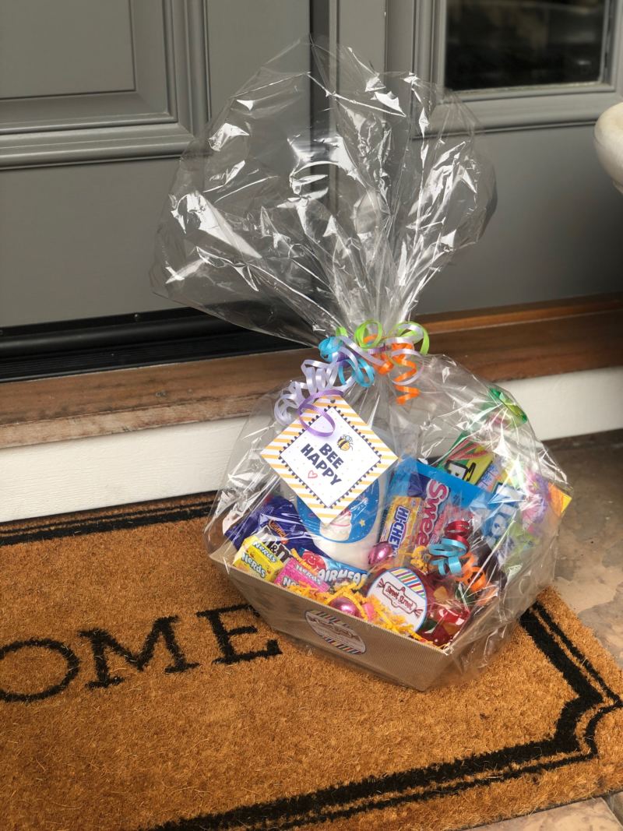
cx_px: 312
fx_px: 1248
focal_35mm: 52
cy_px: 416
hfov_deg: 28.0
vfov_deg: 36.8
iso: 20
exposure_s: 1/120
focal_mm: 6
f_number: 2.4
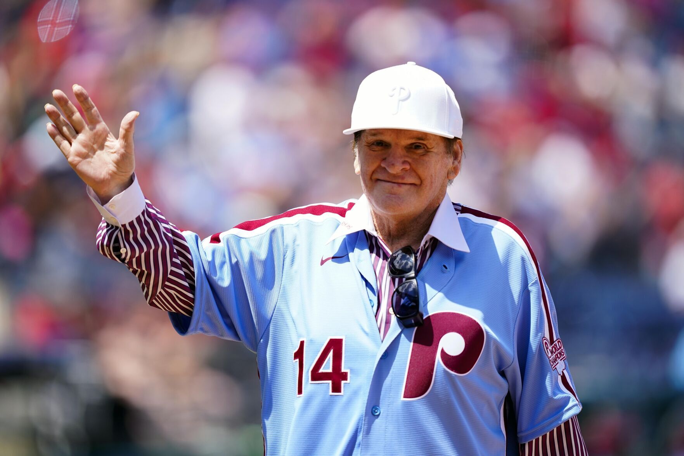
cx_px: 342
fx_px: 7599
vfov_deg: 3.4
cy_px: 228
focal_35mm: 400
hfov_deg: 5.2
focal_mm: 400
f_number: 2.8
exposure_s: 1/2500
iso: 250
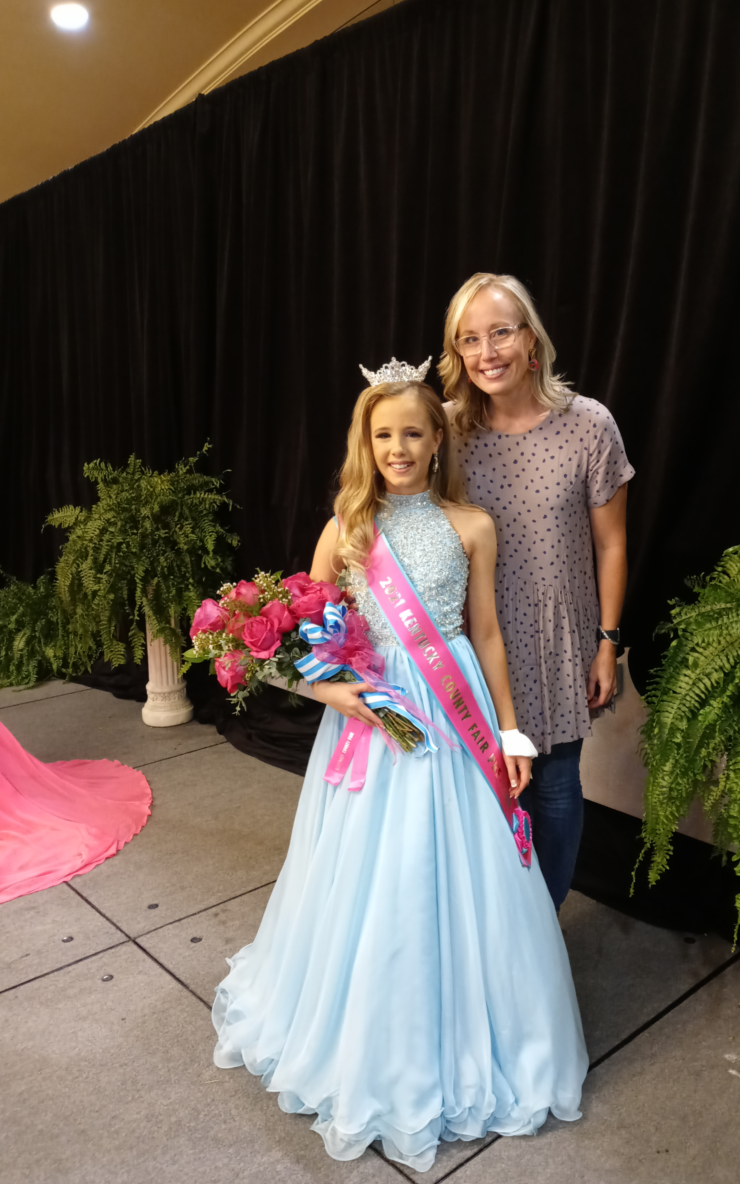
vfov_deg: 62.9
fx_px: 968
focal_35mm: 30
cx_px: 448
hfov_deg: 41.6
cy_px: 595
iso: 800
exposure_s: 1/24
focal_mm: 3.61
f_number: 1.8
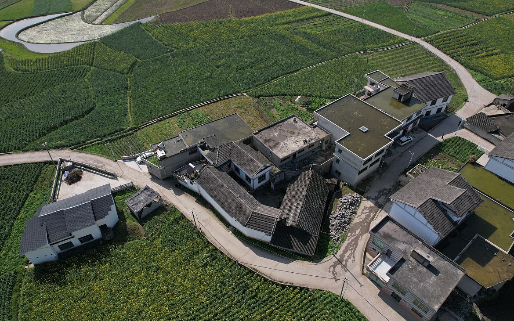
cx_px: 263
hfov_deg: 77.2
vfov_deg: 53.0
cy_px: 165
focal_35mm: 23
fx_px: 322
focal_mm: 8.38
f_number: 2.8
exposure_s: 1/2000
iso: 110
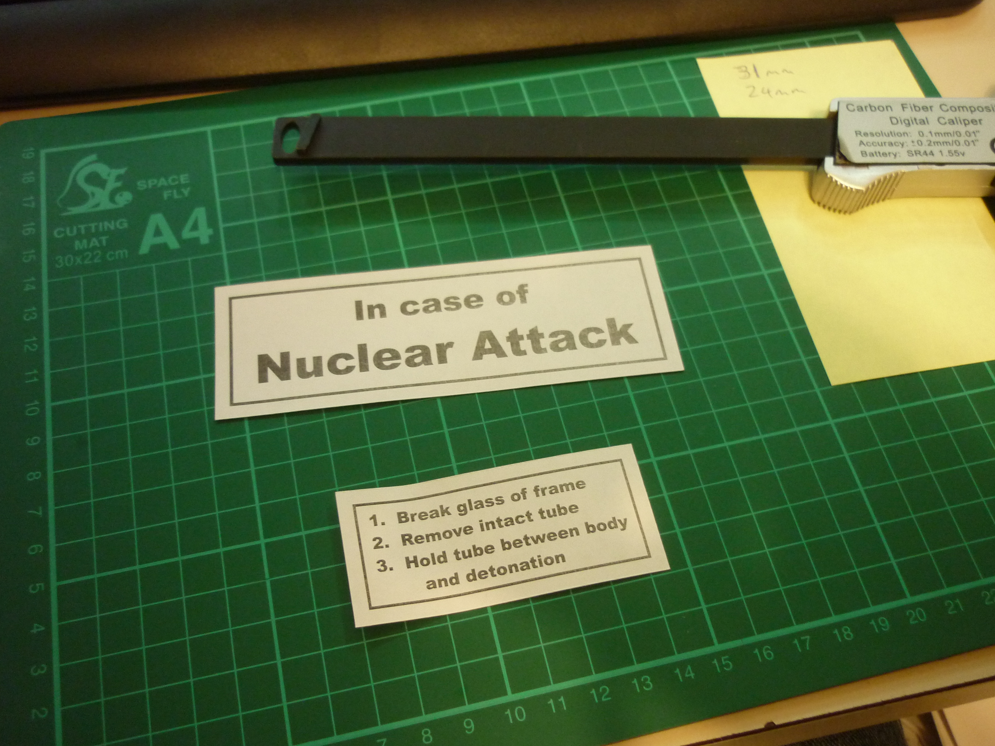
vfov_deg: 41.8
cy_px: 373
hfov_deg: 54.0
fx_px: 977
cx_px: 505
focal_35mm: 34
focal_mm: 5.5
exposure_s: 1/30
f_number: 2.8
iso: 400
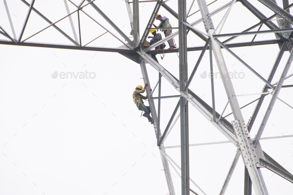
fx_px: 2439
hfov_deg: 6.9
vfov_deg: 4.6
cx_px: 146
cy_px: 98
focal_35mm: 300
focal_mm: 200
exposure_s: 1/500
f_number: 8
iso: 200
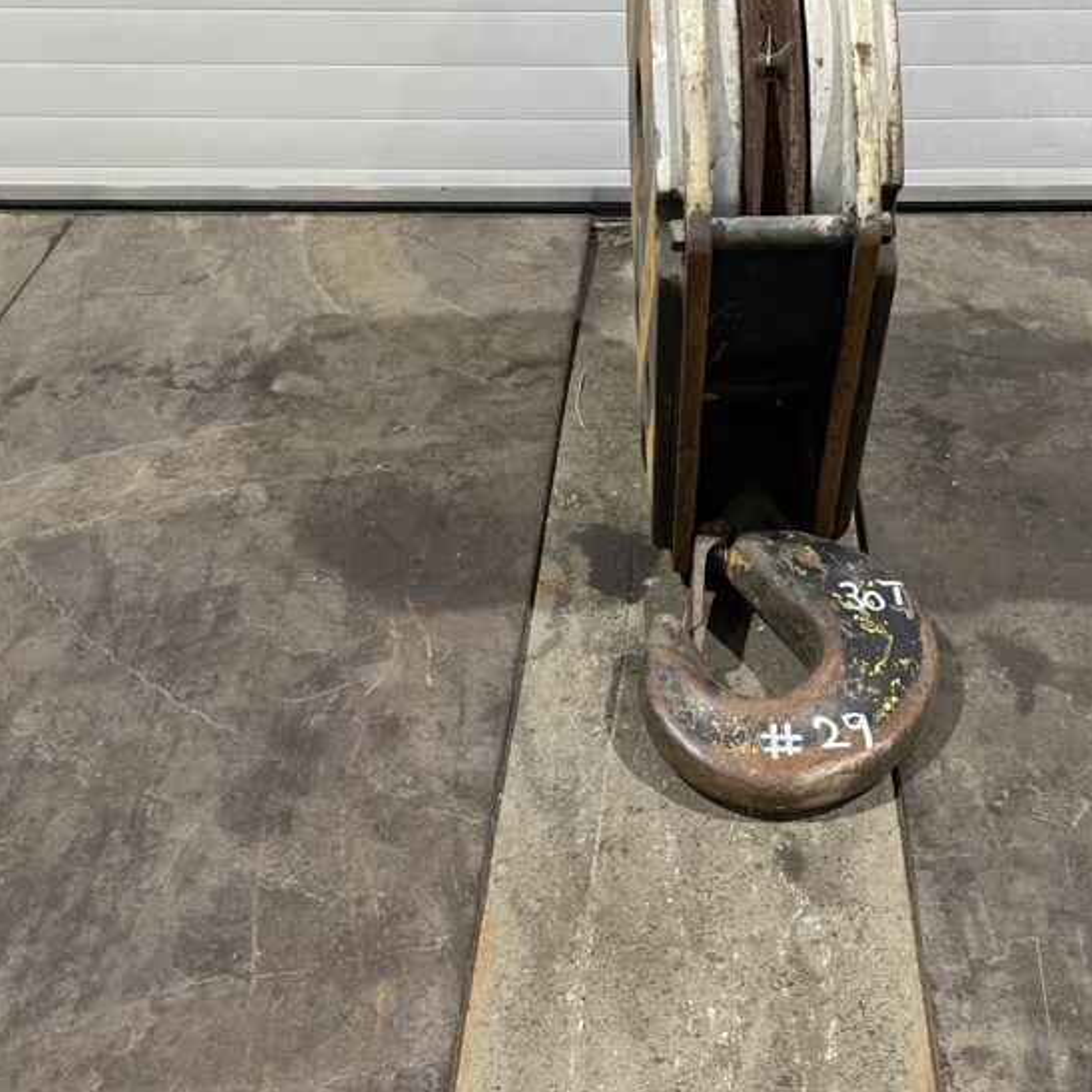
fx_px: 1535
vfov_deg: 38.7
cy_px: 361
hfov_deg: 38.9
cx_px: 697
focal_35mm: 43
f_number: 1.6
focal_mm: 4.2
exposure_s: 1/50
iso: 160
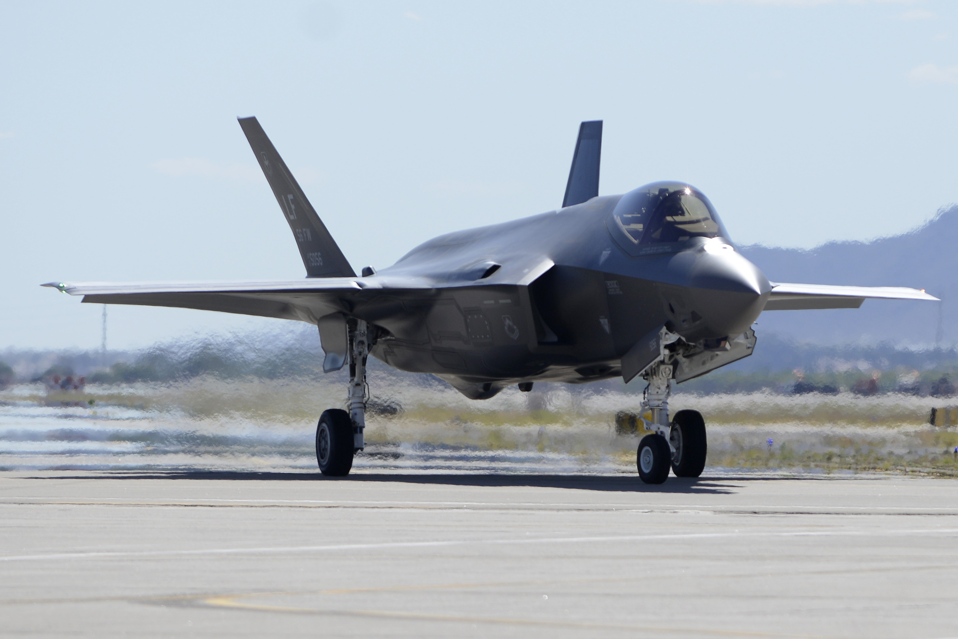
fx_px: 5324
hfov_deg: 10.3
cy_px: 320
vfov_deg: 6.9
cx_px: 479
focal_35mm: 200
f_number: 5
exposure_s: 1/2500
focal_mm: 200
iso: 200
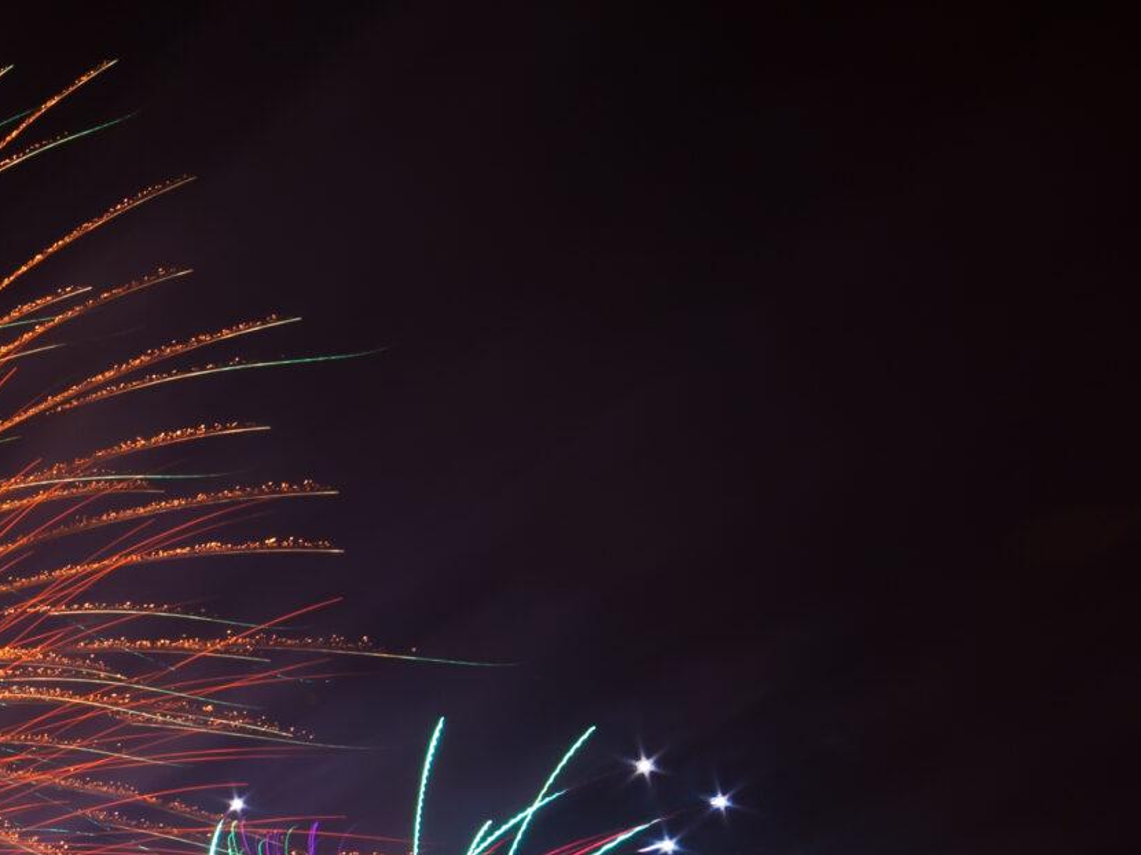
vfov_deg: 16.2
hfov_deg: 19.9
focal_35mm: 89
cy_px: 863
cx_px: -411
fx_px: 2933
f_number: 16
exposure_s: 8
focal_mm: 20
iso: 100
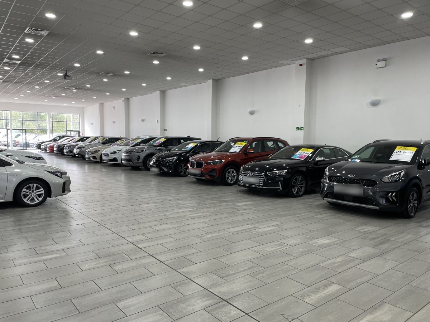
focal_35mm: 26
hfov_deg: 67.3
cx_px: 215
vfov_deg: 53.1
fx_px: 323
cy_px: 161
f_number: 1.6
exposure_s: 1/100
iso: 80
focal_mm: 4.2
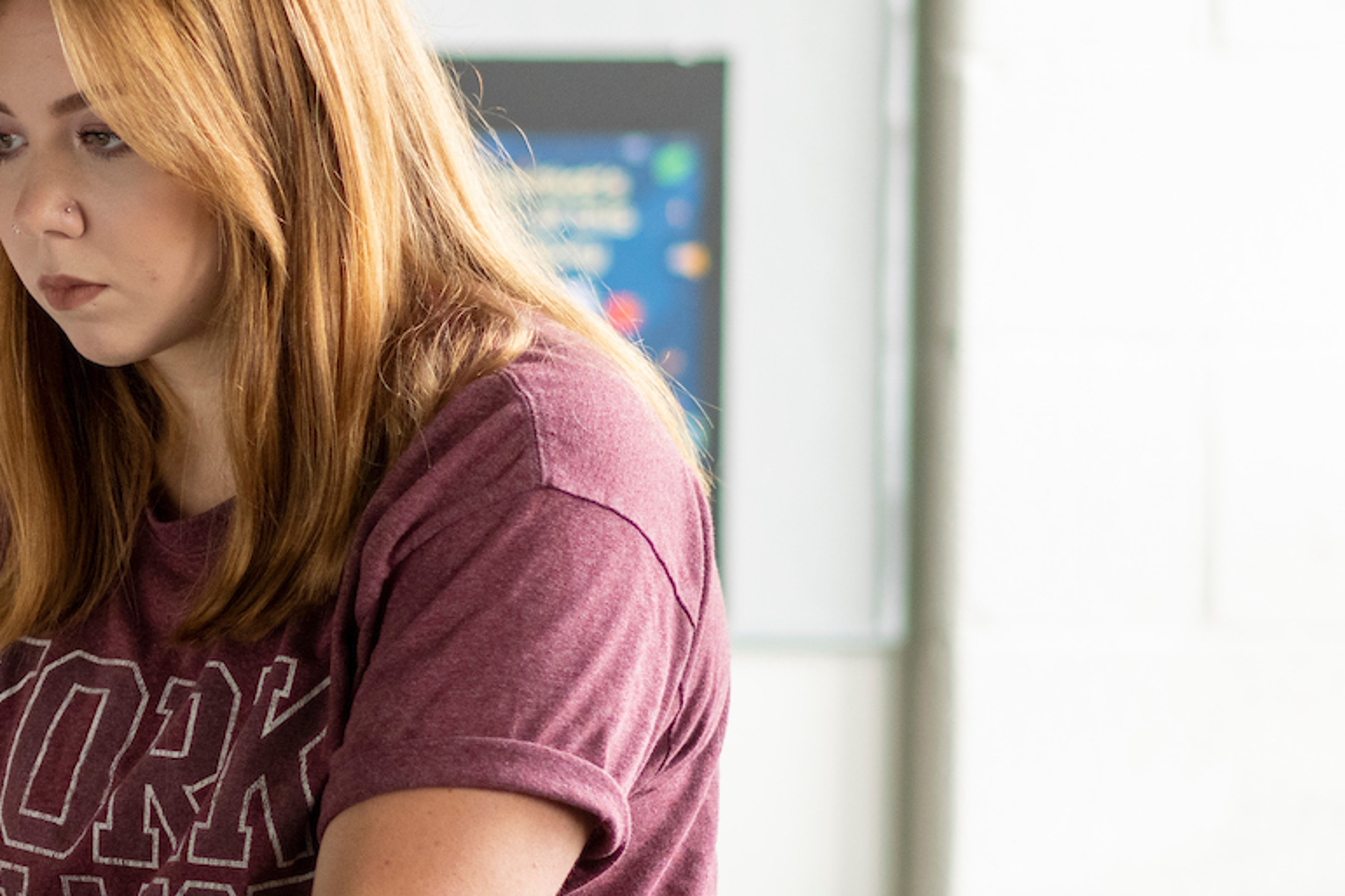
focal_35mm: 265
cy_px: 510
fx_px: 9898
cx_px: -734
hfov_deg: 7.6
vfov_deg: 5.2
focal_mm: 85
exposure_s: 1/250
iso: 640
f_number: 2
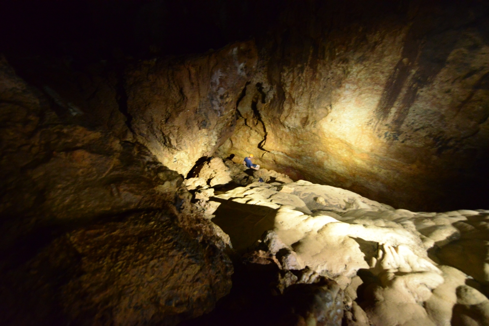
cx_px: 244
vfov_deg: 81.2
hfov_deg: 104.2
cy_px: 163
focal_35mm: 14
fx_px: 190
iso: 6400
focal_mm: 14
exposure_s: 1/6
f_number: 2.8
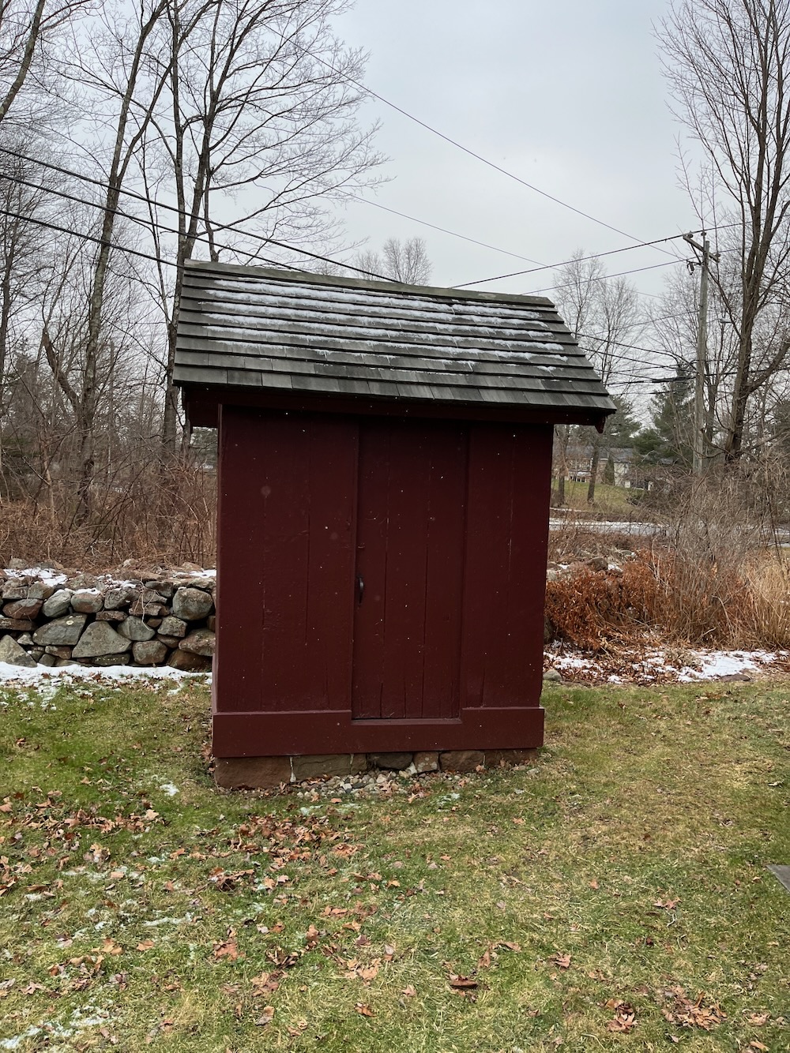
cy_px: 526
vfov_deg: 67.3
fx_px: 791
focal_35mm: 26
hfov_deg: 53.0
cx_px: 395
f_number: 1.6
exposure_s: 1/583
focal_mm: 5.1
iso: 50
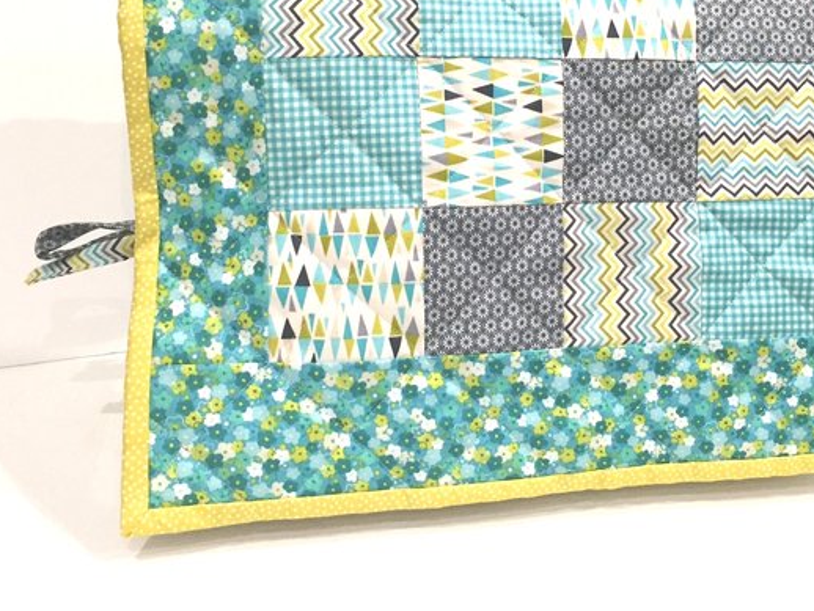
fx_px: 988
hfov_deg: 44.6
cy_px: 191
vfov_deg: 34.0
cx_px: 481
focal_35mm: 42
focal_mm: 4.15
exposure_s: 1/33
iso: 160
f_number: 2.2
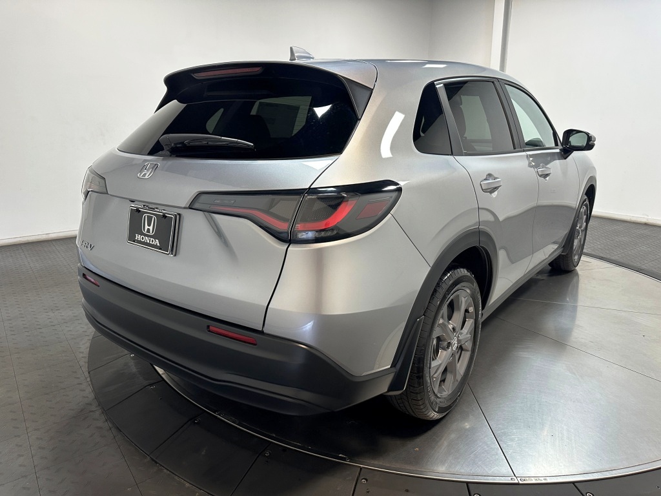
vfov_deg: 56.8
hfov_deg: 71.6
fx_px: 458
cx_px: 330
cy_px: 248
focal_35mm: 24
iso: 250
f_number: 1.78
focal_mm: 6.86
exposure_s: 1/60
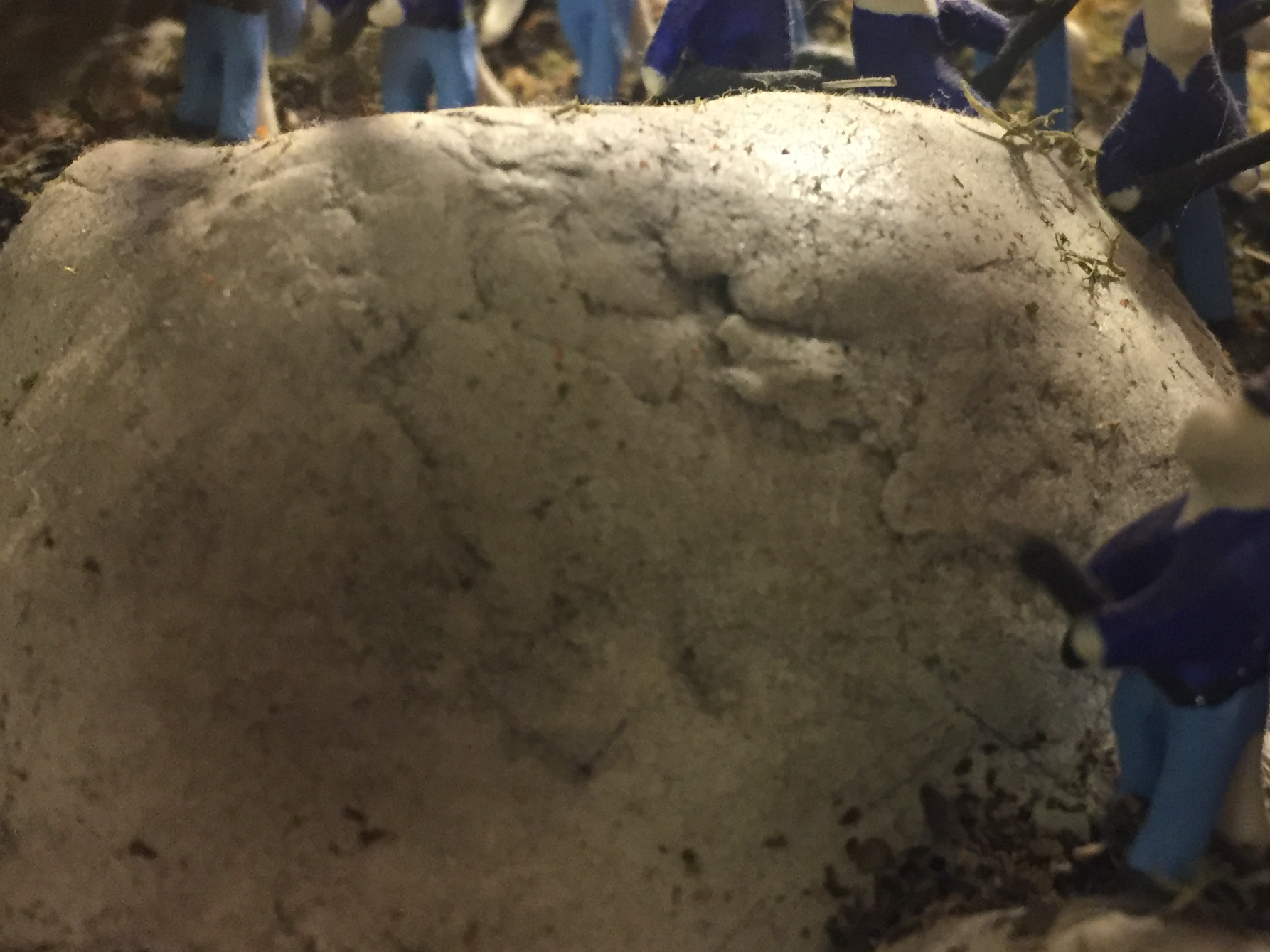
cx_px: 877
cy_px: 282
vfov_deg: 27.3
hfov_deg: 35.7
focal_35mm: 53
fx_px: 1944
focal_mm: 4.15
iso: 250
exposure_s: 1/24
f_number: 2.2
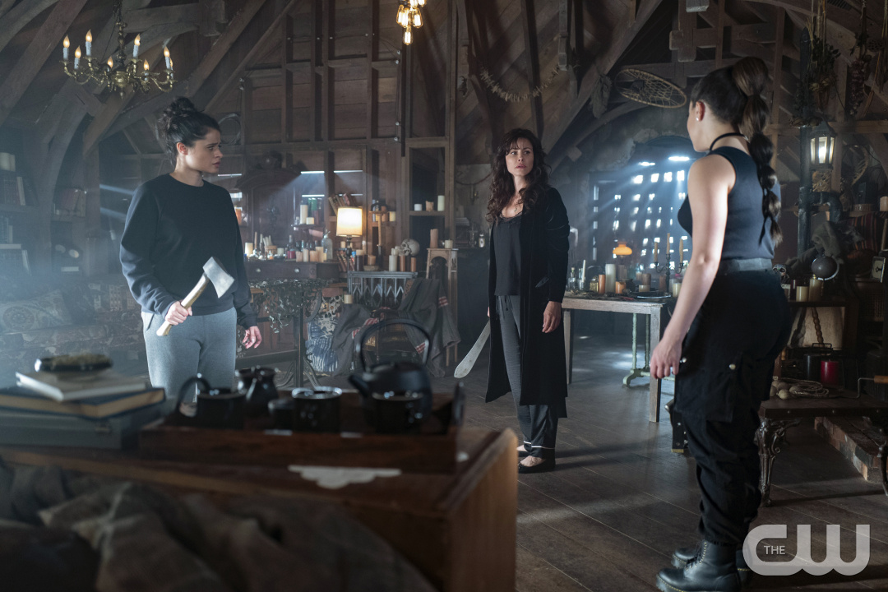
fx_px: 691
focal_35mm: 28
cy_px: 296
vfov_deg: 46.4
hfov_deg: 65.5
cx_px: 444
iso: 1000
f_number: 2
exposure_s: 1/125
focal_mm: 28
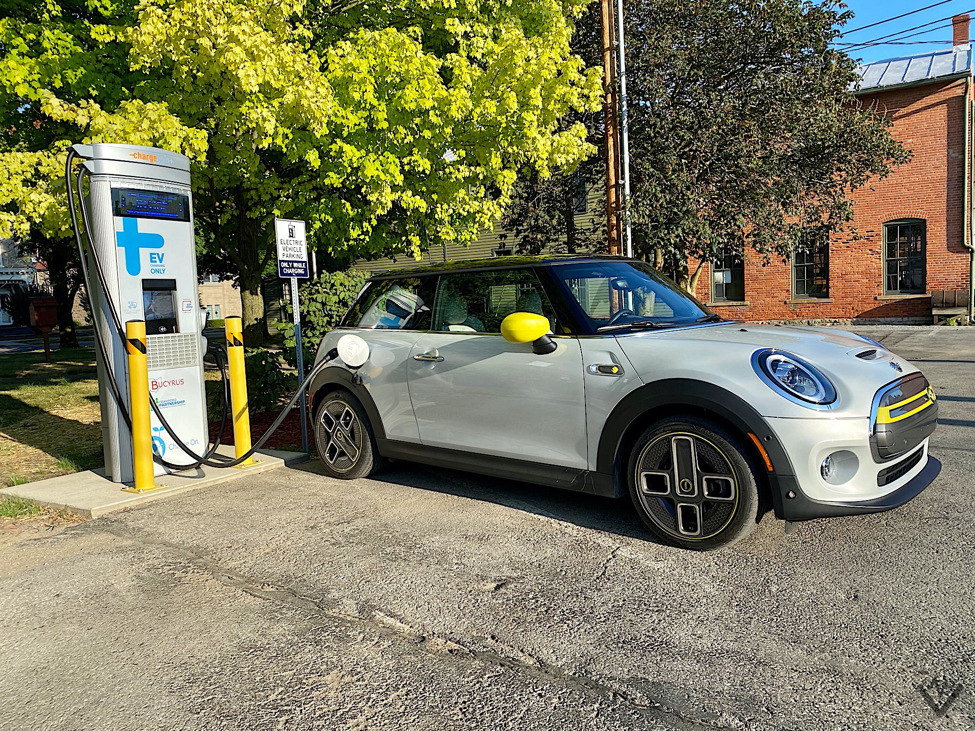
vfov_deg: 53.1
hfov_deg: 67.3
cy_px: 366
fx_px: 732
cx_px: 488
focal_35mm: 26
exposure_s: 1/1093
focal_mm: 4.25
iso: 32
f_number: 1.8
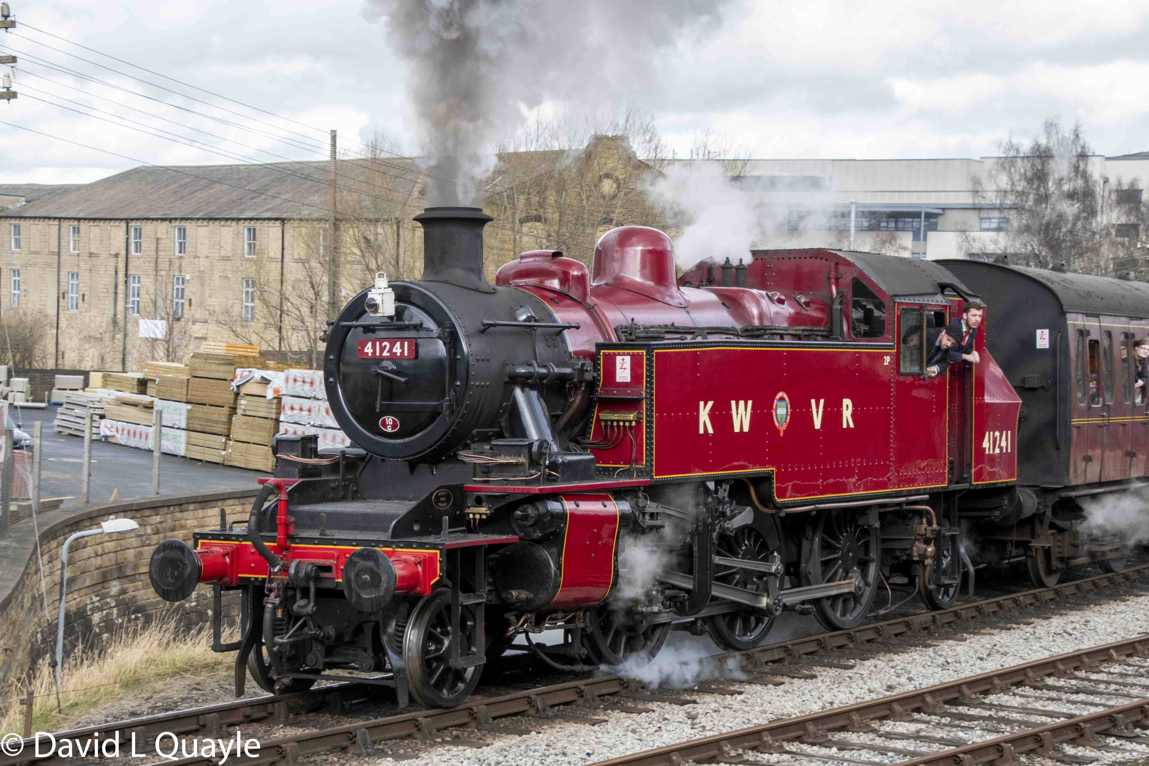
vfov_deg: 18.2
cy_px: 383
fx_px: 2394
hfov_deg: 27.0
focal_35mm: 75
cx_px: 574
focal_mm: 50
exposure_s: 1/250
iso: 1250
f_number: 14
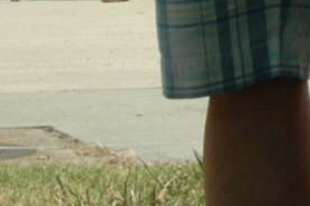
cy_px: -493
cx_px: 697
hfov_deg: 4.8
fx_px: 3614
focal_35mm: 420
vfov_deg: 3.2
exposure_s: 1/50
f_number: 16
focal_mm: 38
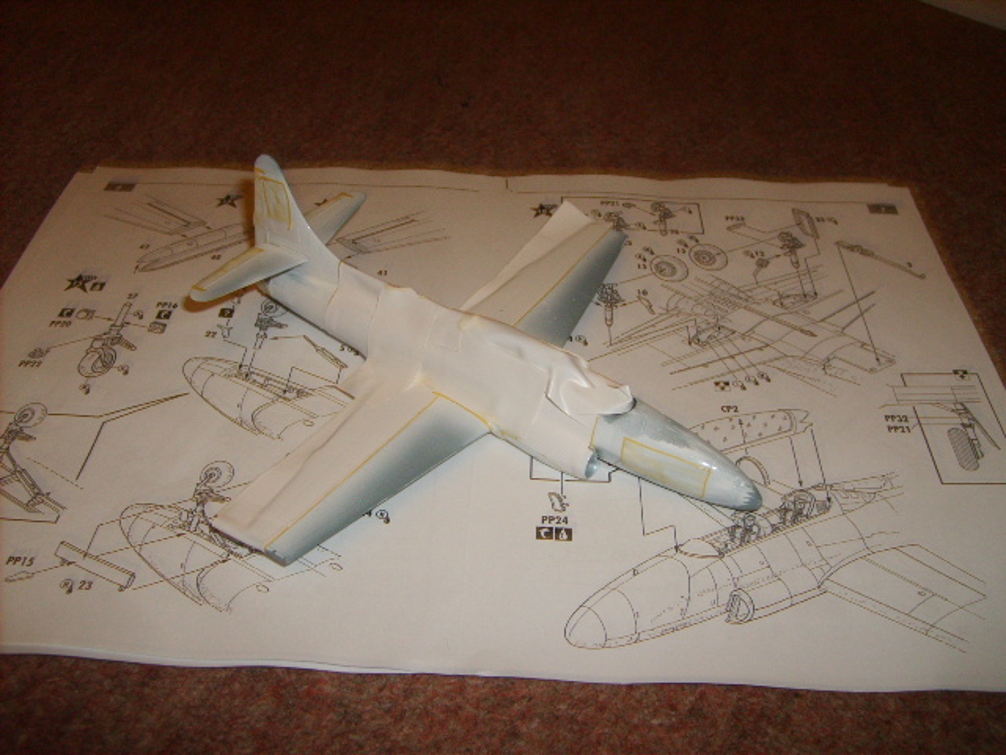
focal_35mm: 35
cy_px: 378
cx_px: 503
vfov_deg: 40.7
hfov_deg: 52.6
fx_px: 1017
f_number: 2.8
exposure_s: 1/45
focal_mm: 5.8
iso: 100
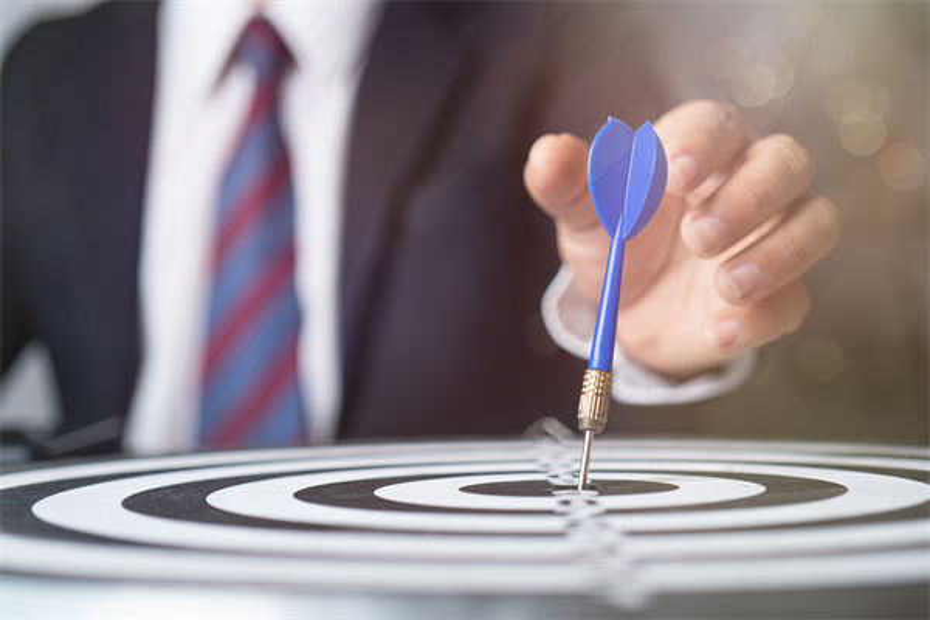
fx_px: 1937
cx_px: 465
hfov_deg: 27.0
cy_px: 310
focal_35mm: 75
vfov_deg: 18.2
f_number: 2.8
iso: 100
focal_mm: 50
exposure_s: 1/100
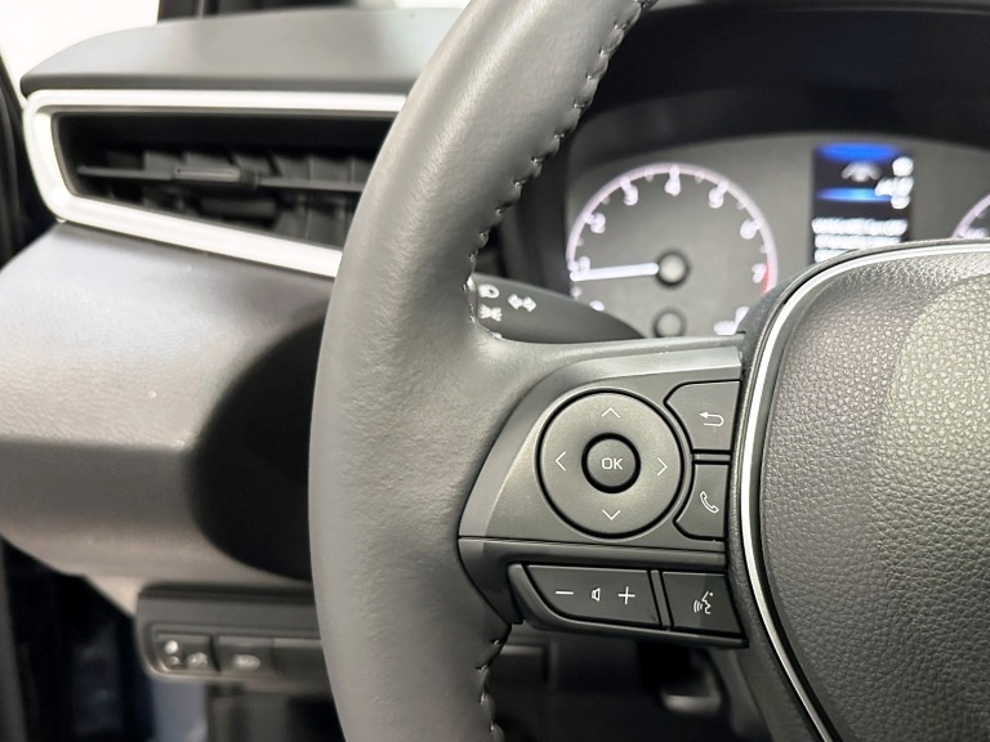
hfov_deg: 55.9
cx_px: 639
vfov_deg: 43.9
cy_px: 456
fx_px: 915
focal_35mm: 32
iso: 1000
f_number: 1.78
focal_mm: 6.86
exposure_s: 1/40
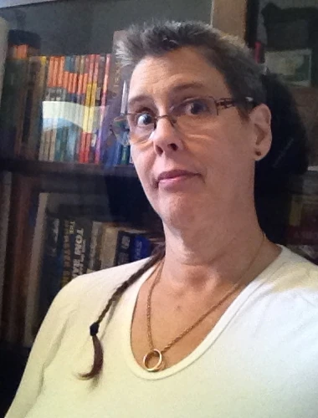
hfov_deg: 41.0
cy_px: 209
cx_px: 159
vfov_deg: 52.4
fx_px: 425
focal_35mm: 35
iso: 640
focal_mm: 1.85
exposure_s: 1/30
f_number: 2.4
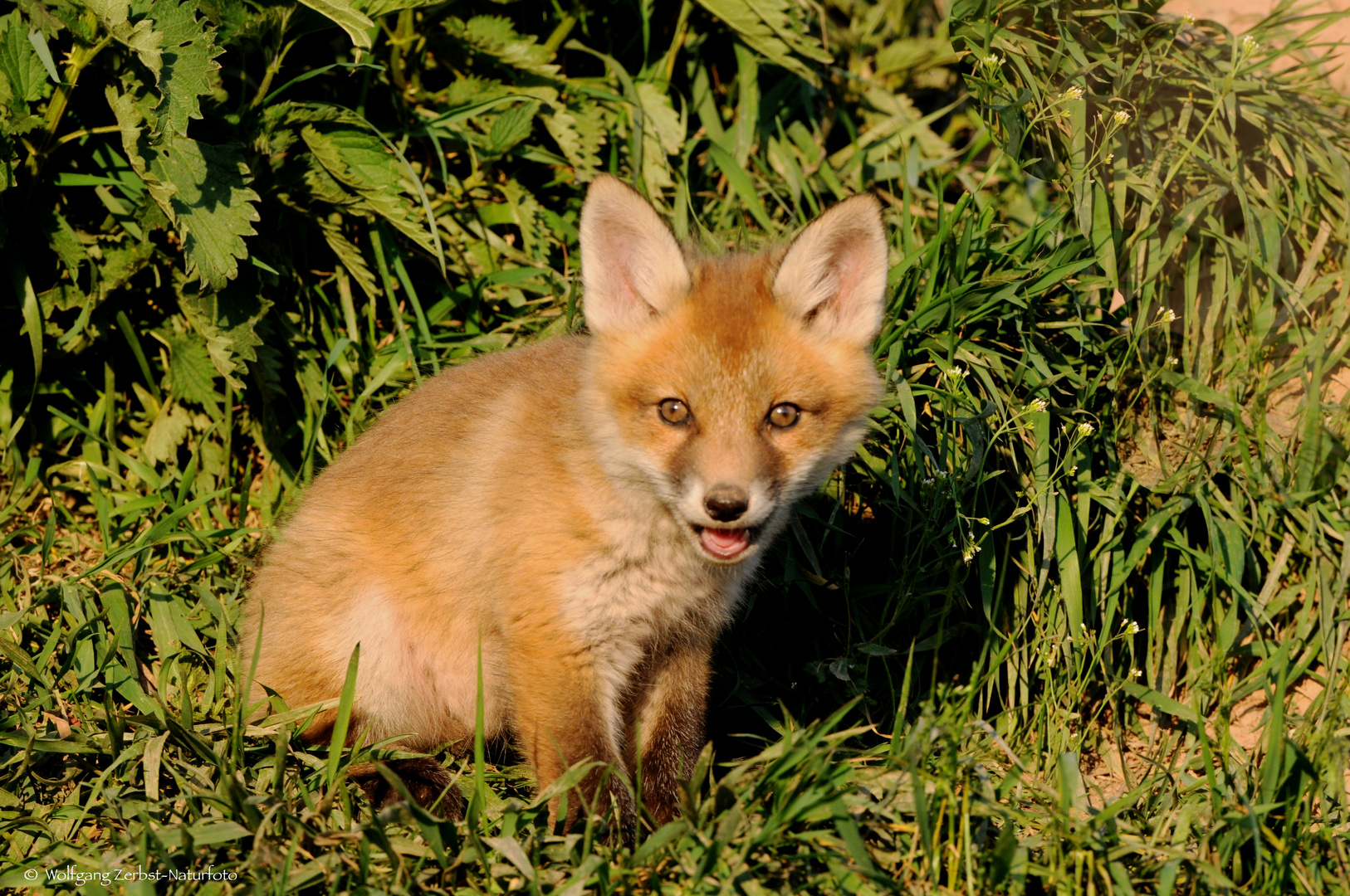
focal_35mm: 750
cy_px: 448
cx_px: 675
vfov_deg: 1.8
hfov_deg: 2.8
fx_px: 28091
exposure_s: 1/400
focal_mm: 500
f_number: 10
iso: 320
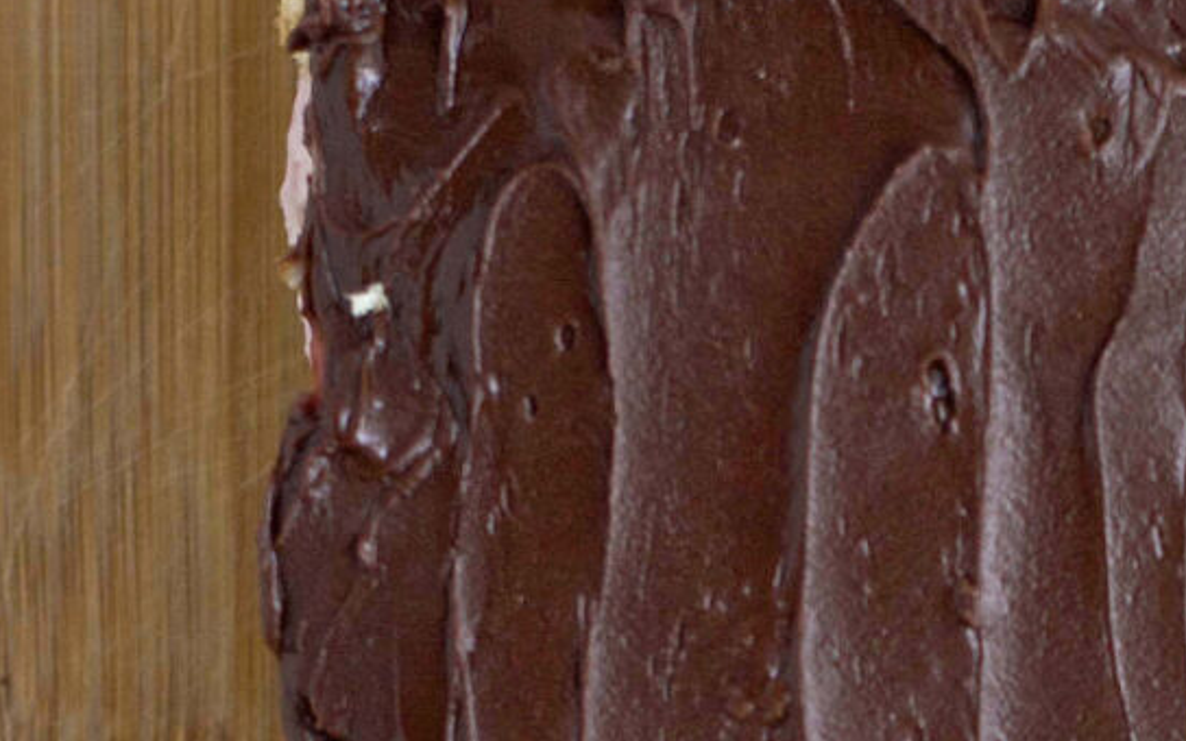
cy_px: 1196
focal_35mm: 216
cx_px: 868
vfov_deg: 6.0
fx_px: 6982
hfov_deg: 9.7
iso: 100
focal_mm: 50
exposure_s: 1/10
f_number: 2.8
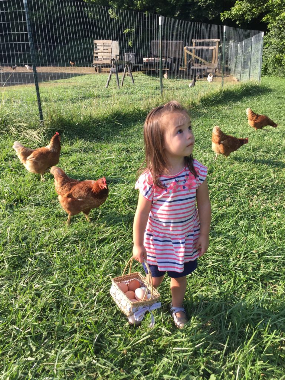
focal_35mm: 29
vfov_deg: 61.7
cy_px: 190
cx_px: 142
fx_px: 318
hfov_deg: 48.2
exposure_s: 1/565
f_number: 2.2
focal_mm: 4.15
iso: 32
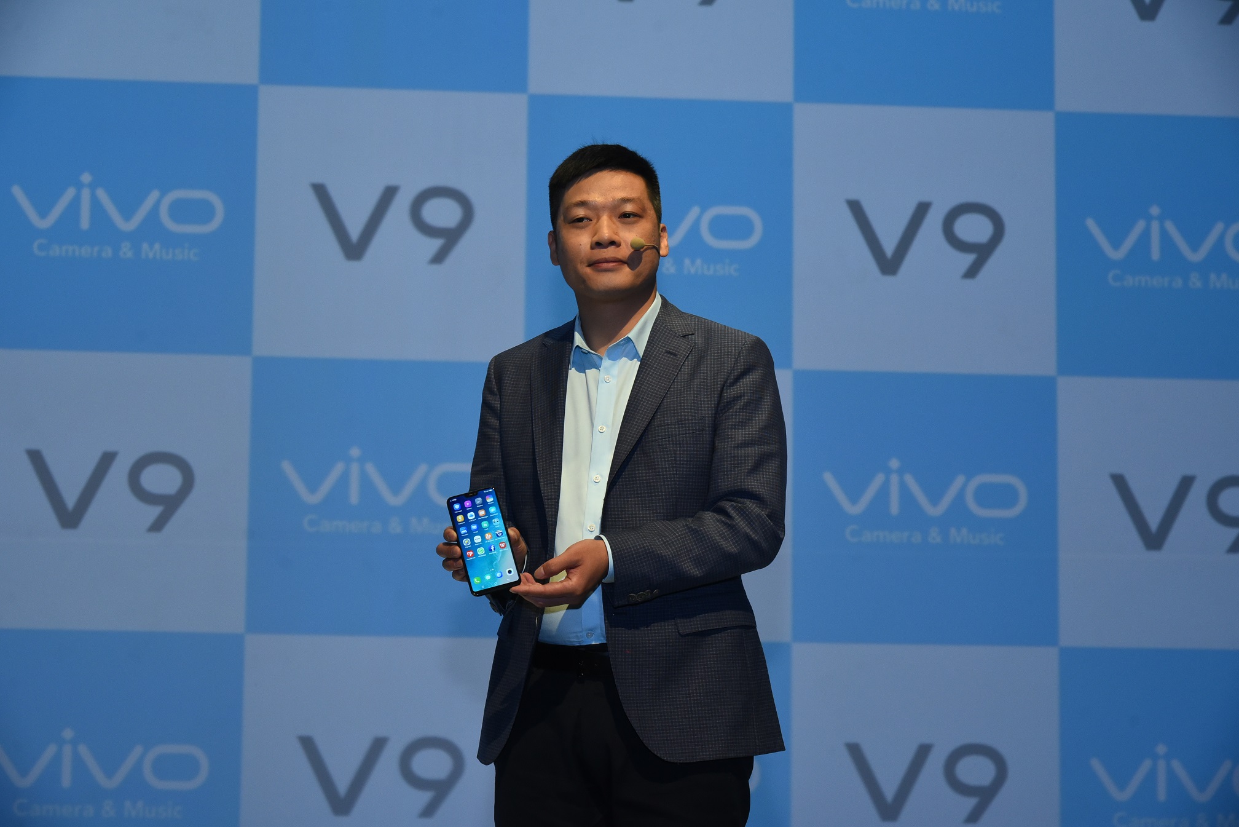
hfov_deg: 27.0
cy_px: 414
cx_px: 620
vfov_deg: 18.2
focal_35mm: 75
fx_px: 2582
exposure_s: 1/160
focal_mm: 75
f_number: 7.1
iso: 2000
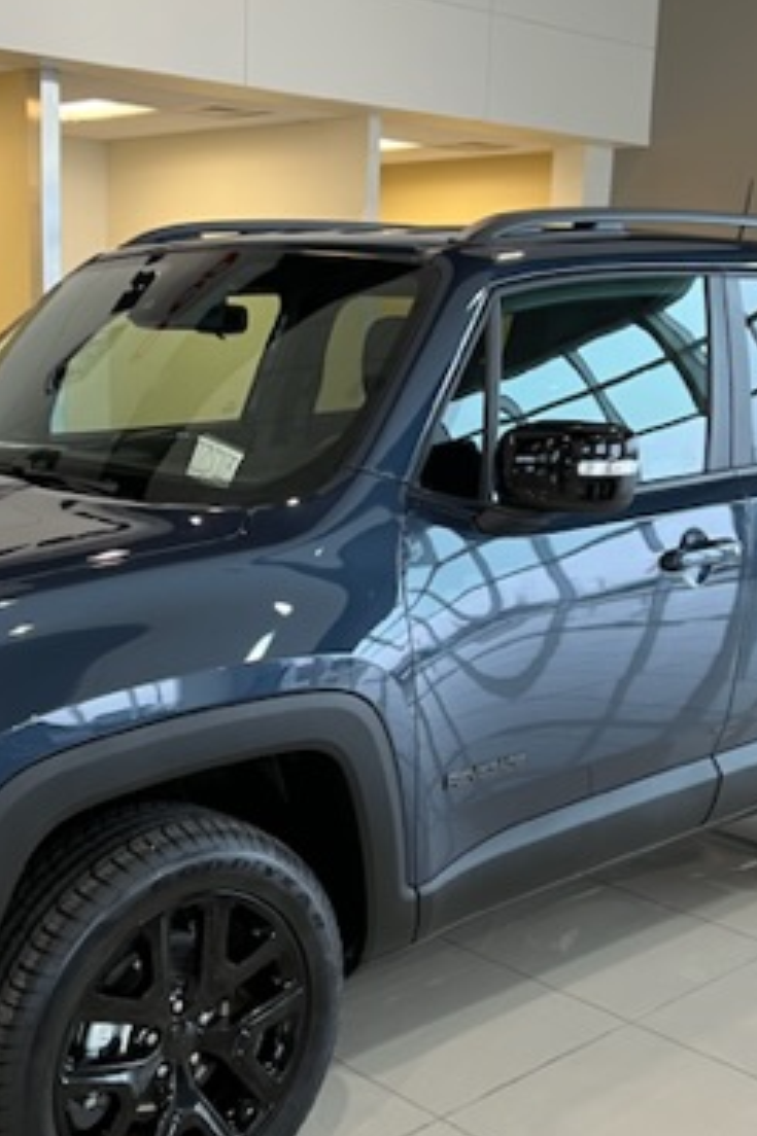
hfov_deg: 28.5
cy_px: 605
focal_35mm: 47
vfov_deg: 41.9
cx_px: 284
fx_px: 1484
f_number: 1.5
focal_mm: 5.7
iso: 125
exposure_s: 1/60
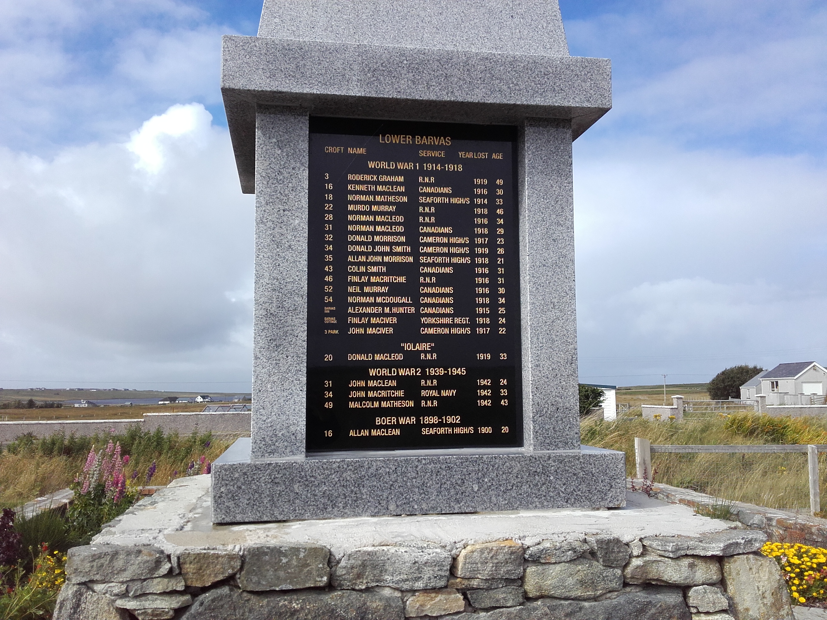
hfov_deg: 58.4
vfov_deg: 45.4
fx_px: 741
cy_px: 310
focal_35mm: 31
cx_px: 414
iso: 50
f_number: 2.2
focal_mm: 3.31
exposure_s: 1/1191
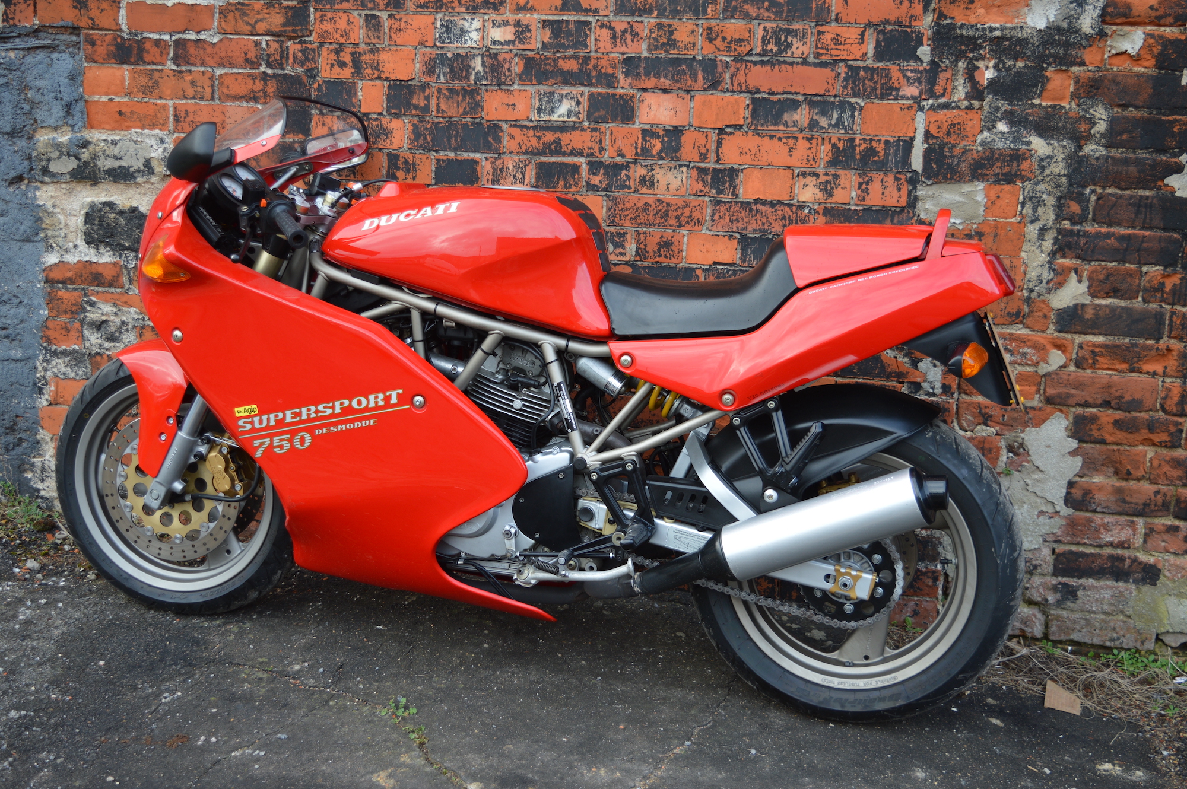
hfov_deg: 46.4
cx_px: 594
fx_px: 1384
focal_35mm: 42
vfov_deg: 31.8
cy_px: 394
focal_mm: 28
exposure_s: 1/50
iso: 110
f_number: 4.2
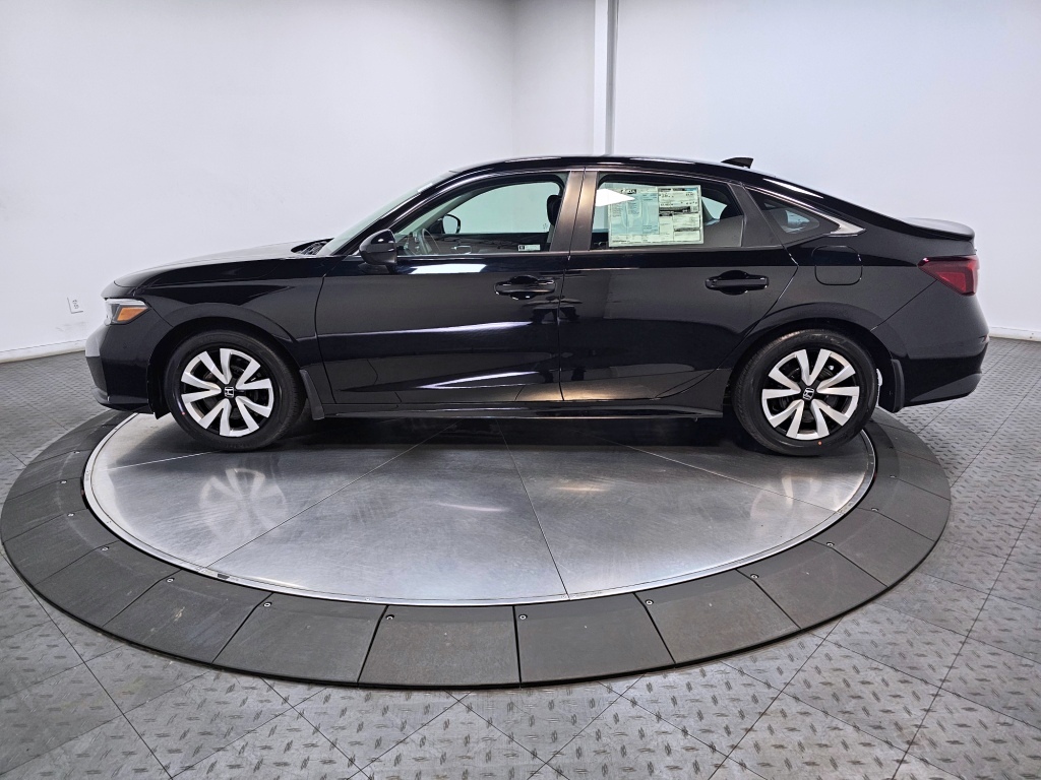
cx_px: 520
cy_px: 390
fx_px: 692
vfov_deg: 58.9
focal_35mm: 23
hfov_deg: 73.9
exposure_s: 1/120
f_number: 1.7
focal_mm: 6.3
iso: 1000
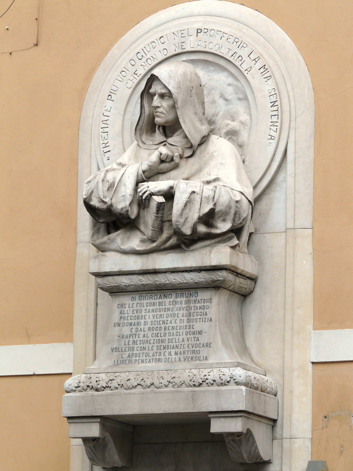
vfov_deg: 9.8
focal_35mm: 202
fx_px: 2747
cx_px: 176
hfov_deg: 7.4
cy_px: 236
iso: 100
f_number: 5.6
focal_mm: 33.2
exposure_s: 1/320
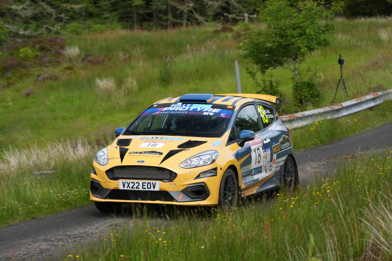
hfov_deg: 14.3
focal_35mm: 143
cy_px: 130
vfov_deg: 9.6
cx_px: 196
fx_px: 1557
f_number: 10
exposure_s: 1/500
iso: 800
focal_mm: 143
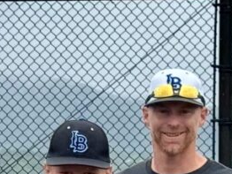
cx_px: -237
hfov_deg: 6.8
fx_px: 1885
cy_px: 322
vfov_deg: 5.2
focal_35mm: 281
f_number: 1.78
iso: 64
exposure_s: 1/2415
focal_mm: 6.76
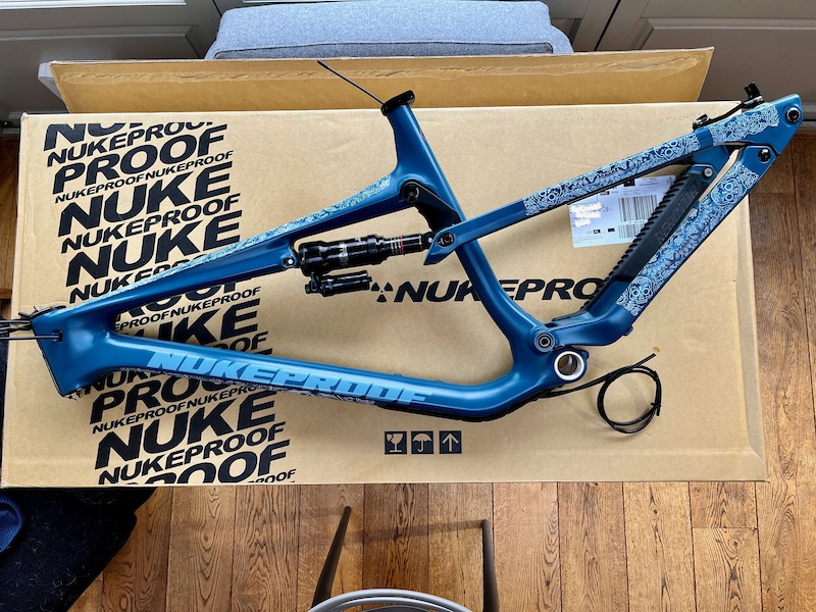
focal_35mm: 26
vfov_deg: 53.1
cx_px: 408
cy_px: 306
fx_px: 613
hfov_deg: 67.3
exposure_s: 1/100
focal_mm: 5.1
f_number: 1.6
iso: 64
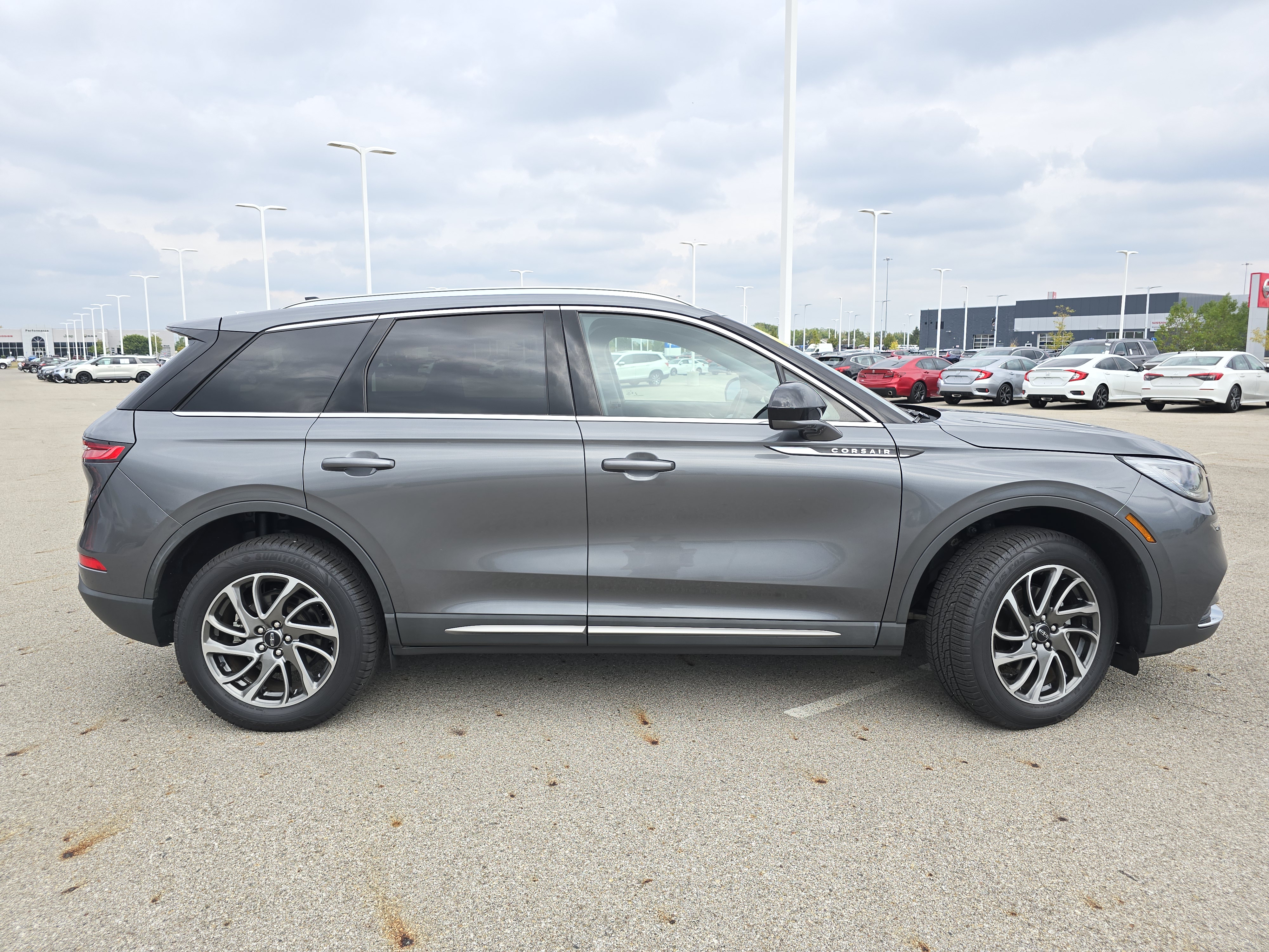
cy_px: 476
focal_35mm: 23
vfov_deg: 58.9
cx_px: 634
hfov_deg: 73.9
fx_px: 843
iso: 12
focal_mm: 6.3
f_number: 1.7
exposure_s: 1/471
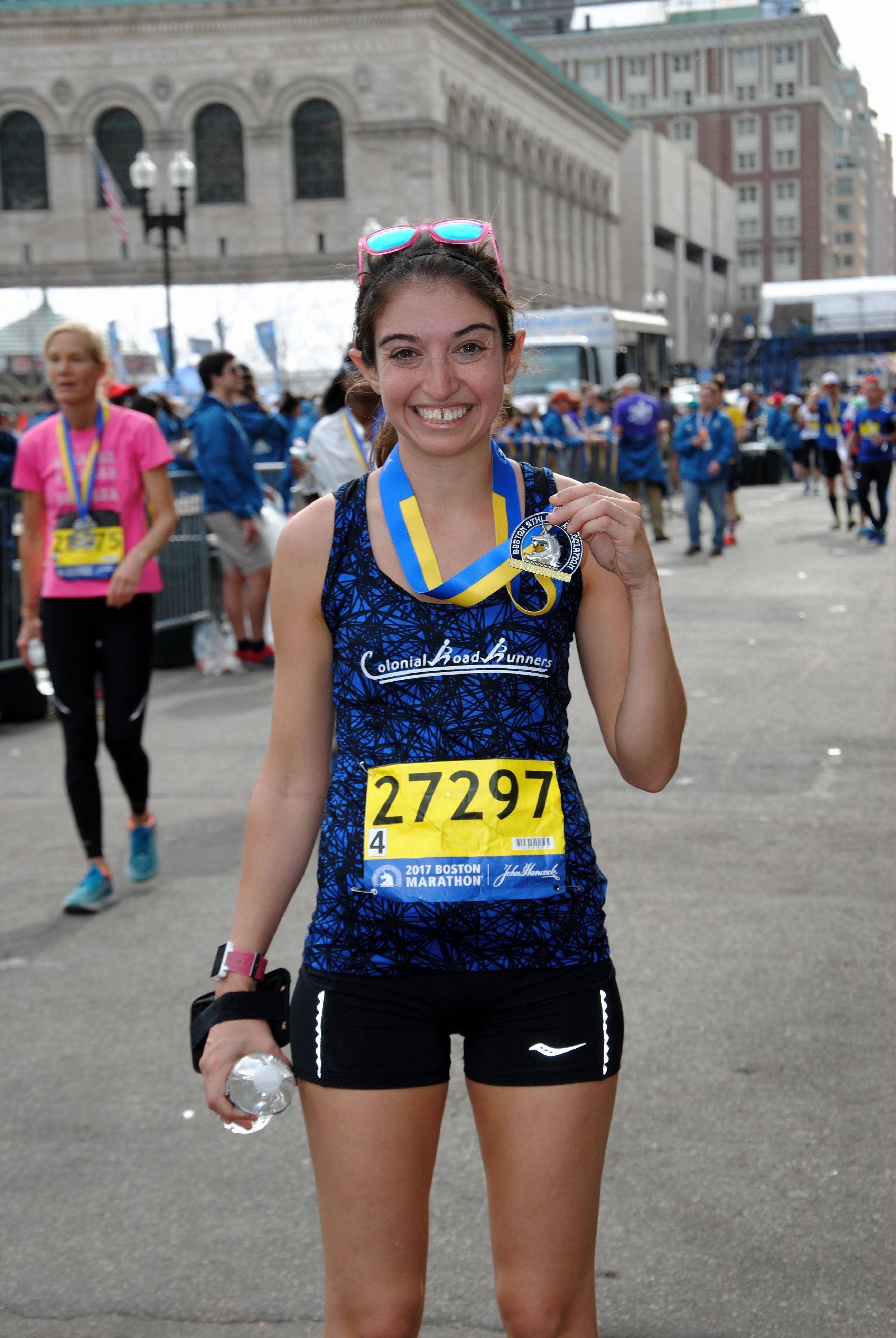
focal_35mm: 78
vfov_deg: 26.0
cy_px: 669
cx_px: 448
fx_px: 2903
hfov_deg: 17.5
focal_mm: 52
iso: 200
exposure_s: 1/160
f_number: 5.6
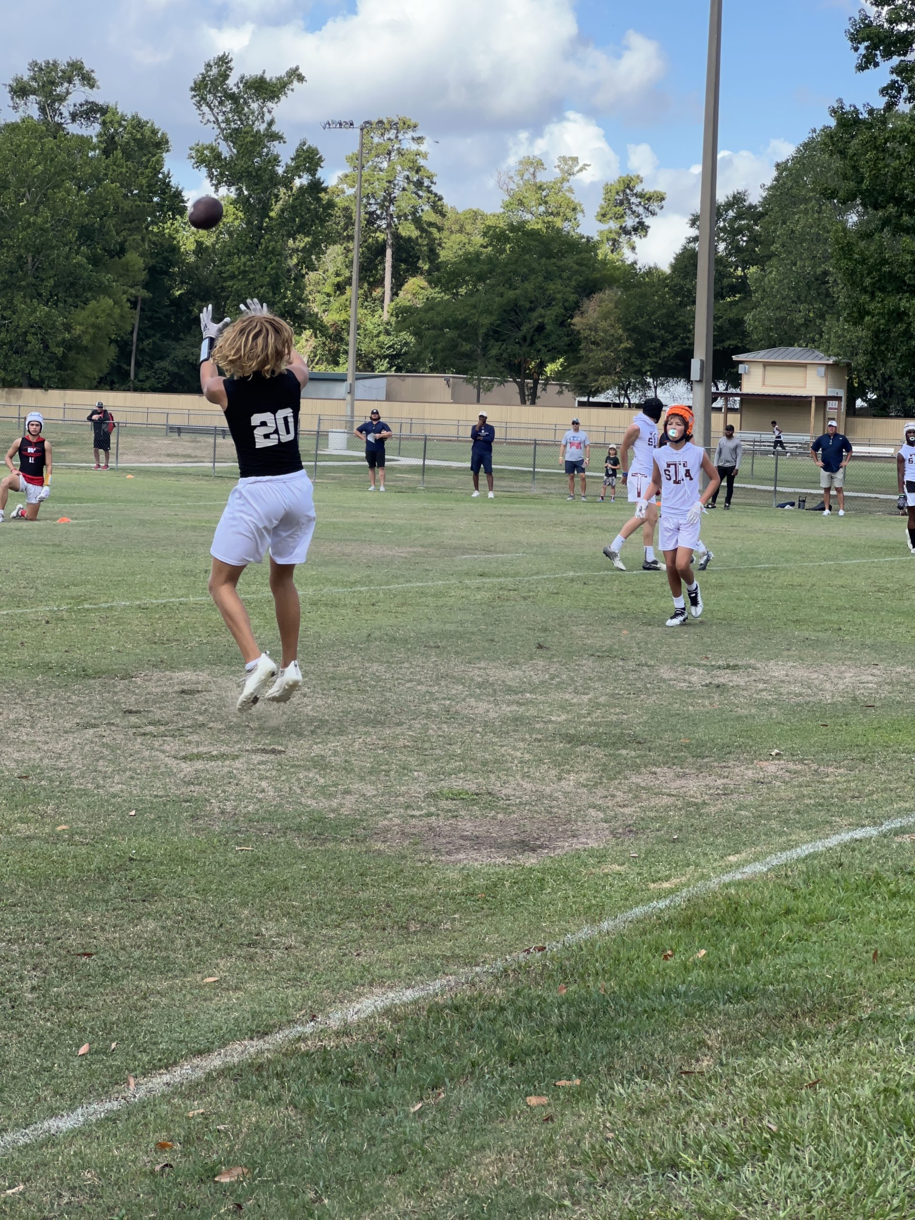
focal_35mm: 77
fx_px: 2714
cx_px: 458
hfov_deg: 19.1
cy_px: 610
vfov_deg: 25.3
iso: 32
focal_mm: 9
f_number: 2.8
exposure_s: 1/413
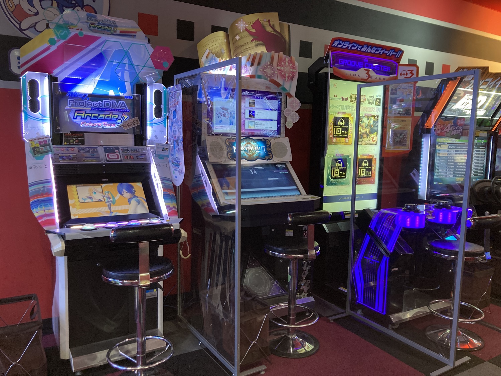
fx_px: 405
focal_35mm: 28
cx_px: 250
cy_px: 188
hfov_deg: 63.4
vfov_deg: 49.7
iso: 250
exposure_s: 1/40
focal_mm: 3.99
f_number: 1.8
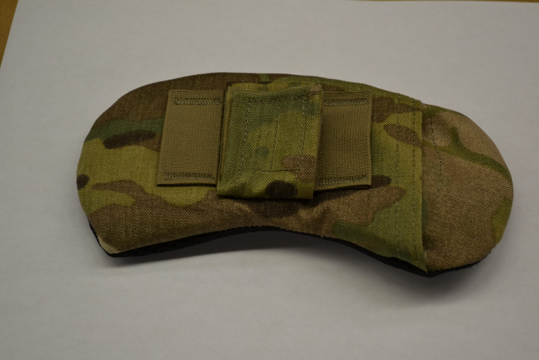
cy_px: 180
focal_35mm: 72
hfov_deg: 28.1
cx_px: 270
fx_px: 1078
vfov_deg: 18.9
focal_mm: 48
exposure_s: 1/100
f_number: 5.6
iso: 400
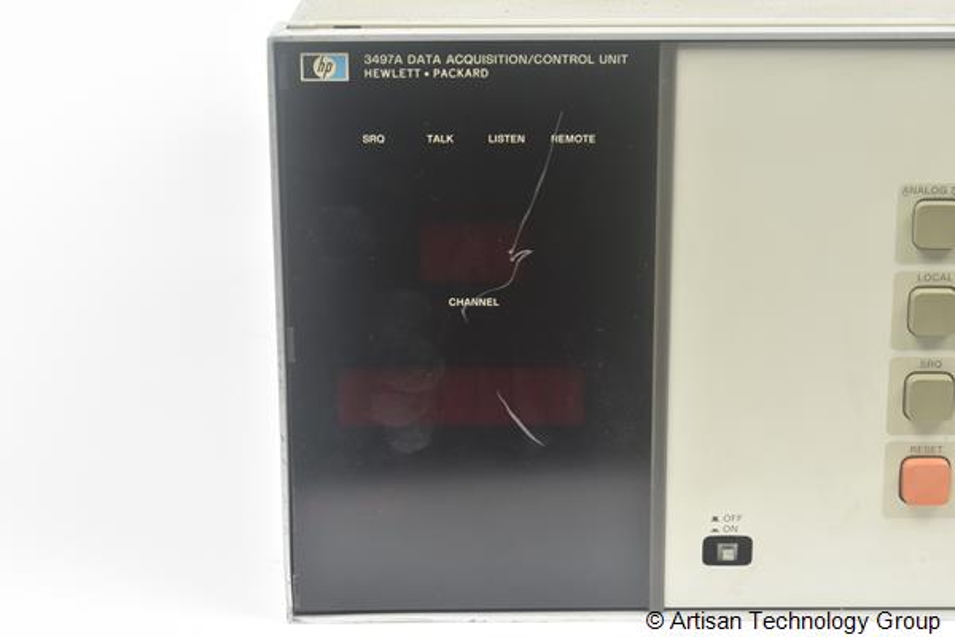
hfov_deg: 24.6
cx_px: 478
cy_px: 318
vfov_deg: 16.6
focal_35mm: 82
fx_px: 2188
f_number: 13
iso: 200
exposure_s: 1/100
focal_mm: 55
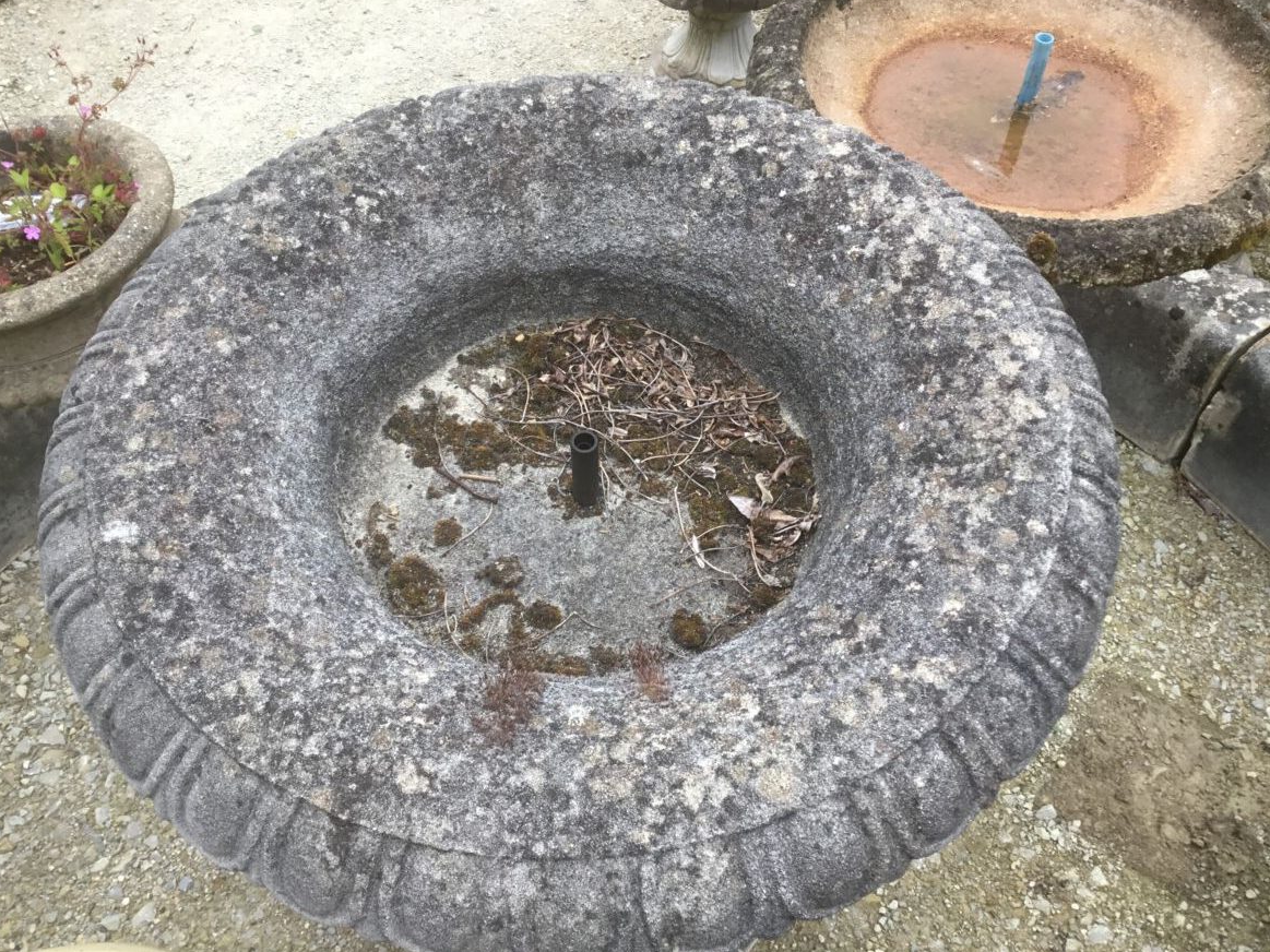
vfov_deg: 44.2
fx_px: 1174
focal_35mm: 32
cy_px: 478
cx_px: 617
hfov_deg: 56.8
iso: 32
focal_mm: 3.3
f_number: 2.4
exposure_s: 1/100
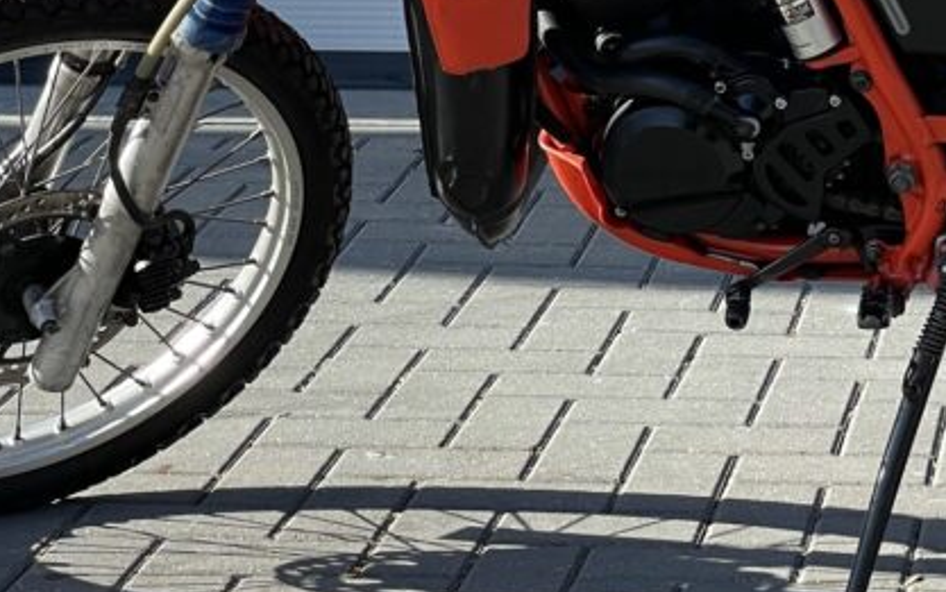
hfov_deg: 14.7
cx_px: 800
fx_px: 3637
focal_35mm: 141
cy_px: -197
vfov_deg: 9.1
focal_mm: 6
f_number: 2
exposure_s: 1/444
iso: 25
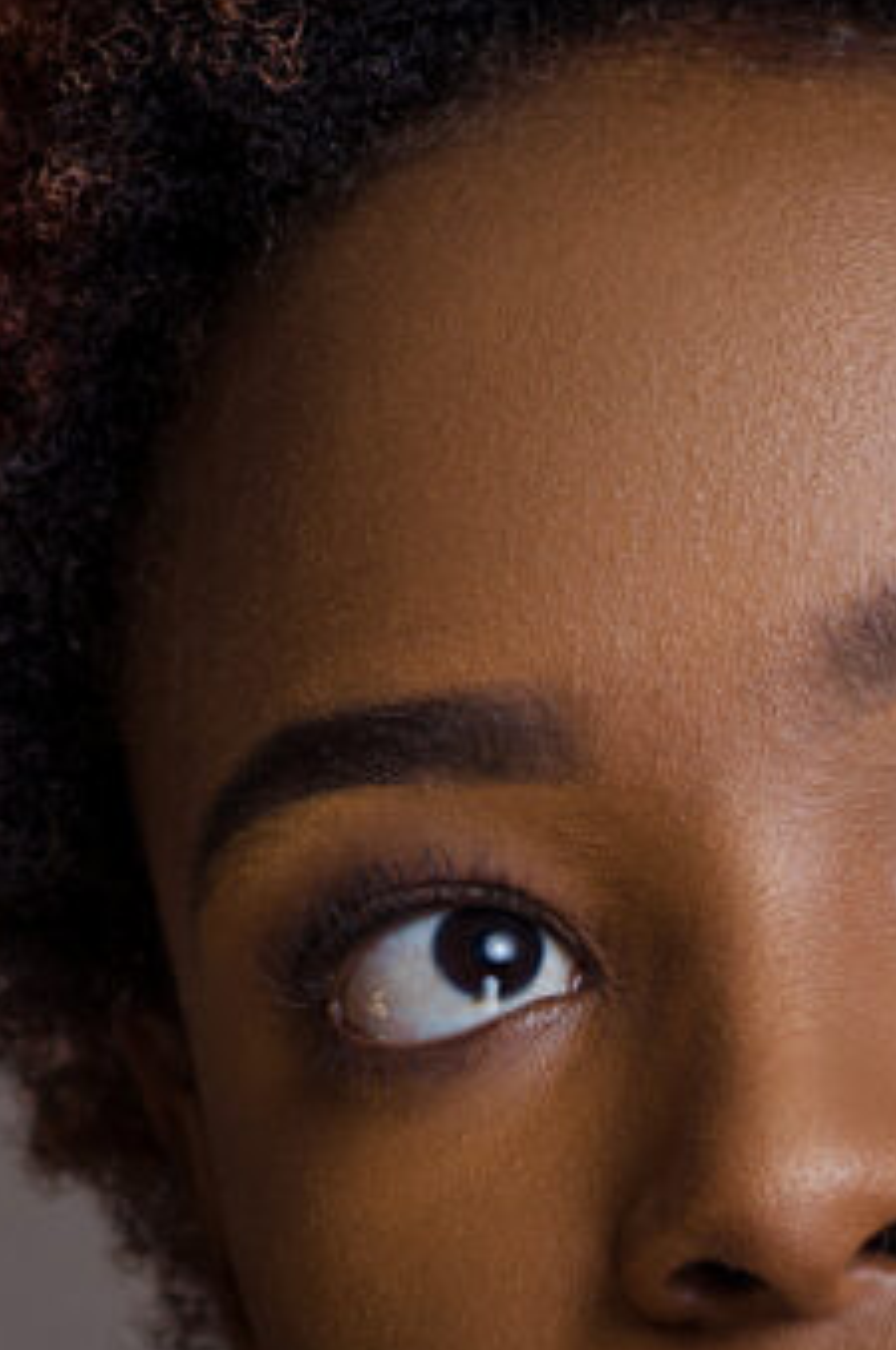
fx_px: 22898
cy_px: 1167
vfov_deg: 3.4
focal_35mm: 612
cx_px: 601
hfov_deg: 2.2
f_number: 5
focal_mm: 135
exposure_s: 1/125
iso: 200
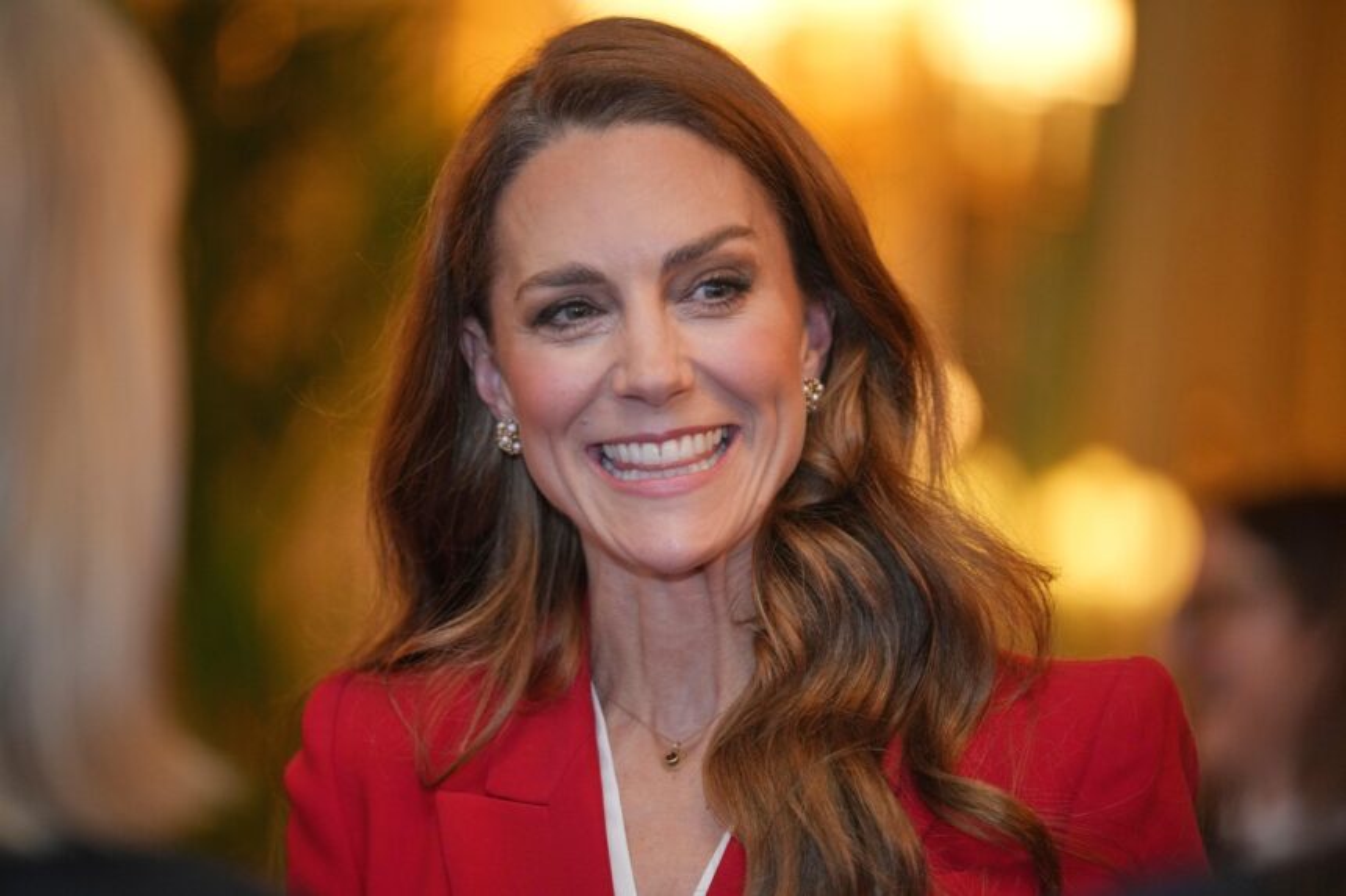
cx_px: 673
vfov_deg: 6.9
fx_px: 7476
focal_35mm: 200
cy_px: 448
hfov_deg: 10.3
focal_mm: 200
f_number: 2.8
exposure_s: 1/160
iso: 1600
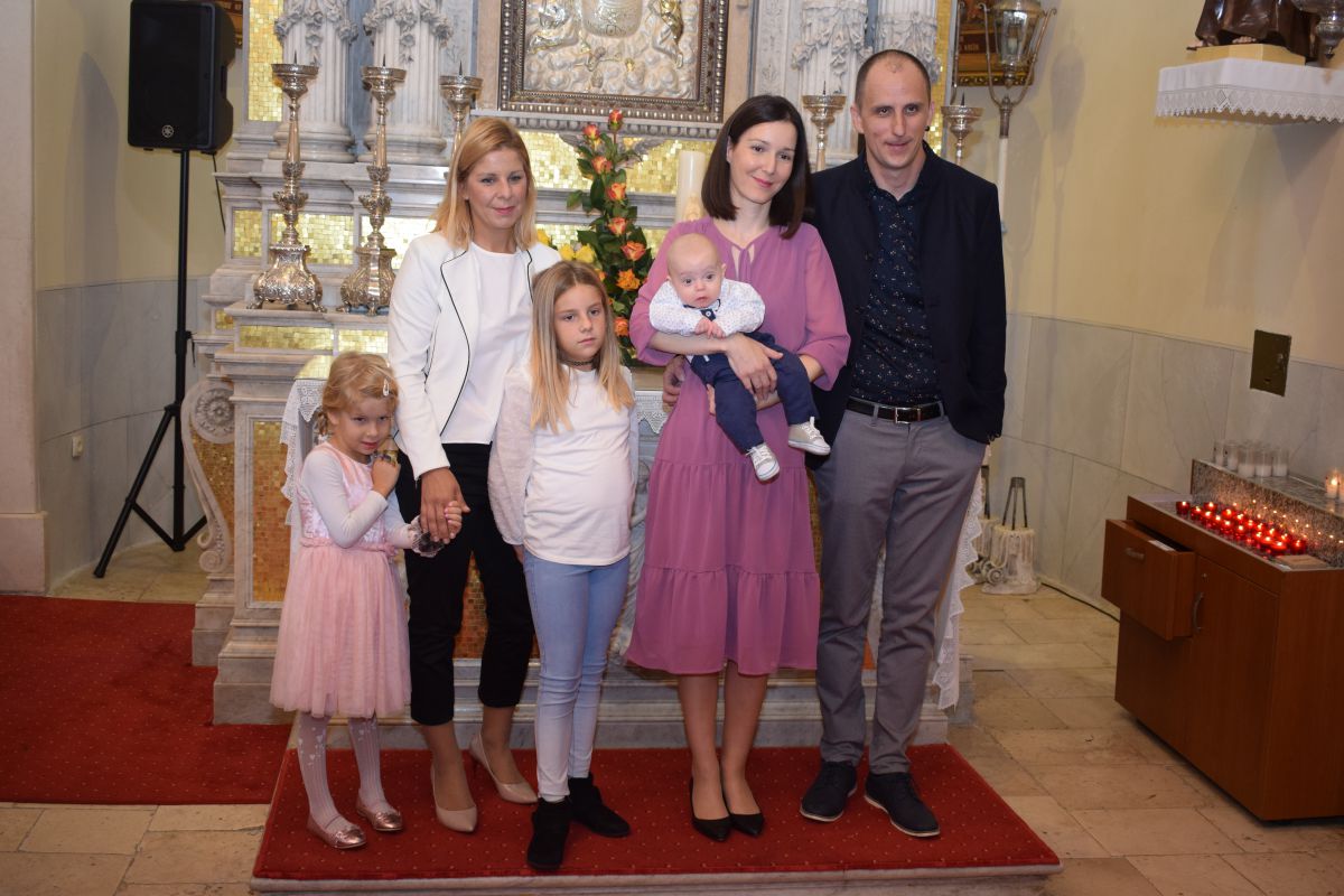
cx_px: 672
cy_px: 448
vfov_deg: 33.0
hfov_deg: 47.9
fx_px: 1512
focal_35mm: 40
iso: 1000
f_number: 4
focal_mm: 27
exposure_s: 1/60
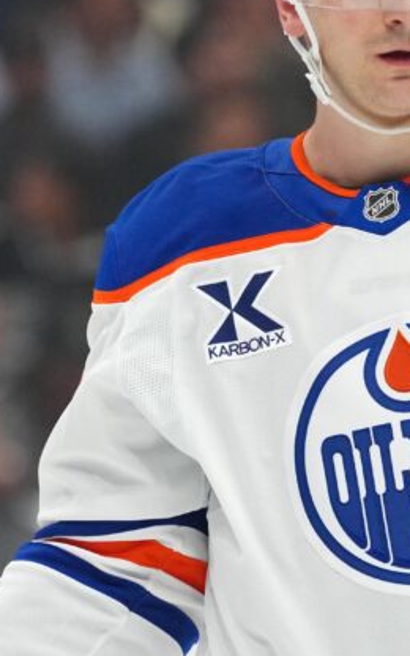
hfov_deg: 1.7
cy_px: 434
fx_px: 13444
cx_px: 356
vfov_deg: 2.8
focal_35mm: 752
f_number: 2.8
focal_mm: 200
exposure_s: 1/2500
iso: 2500
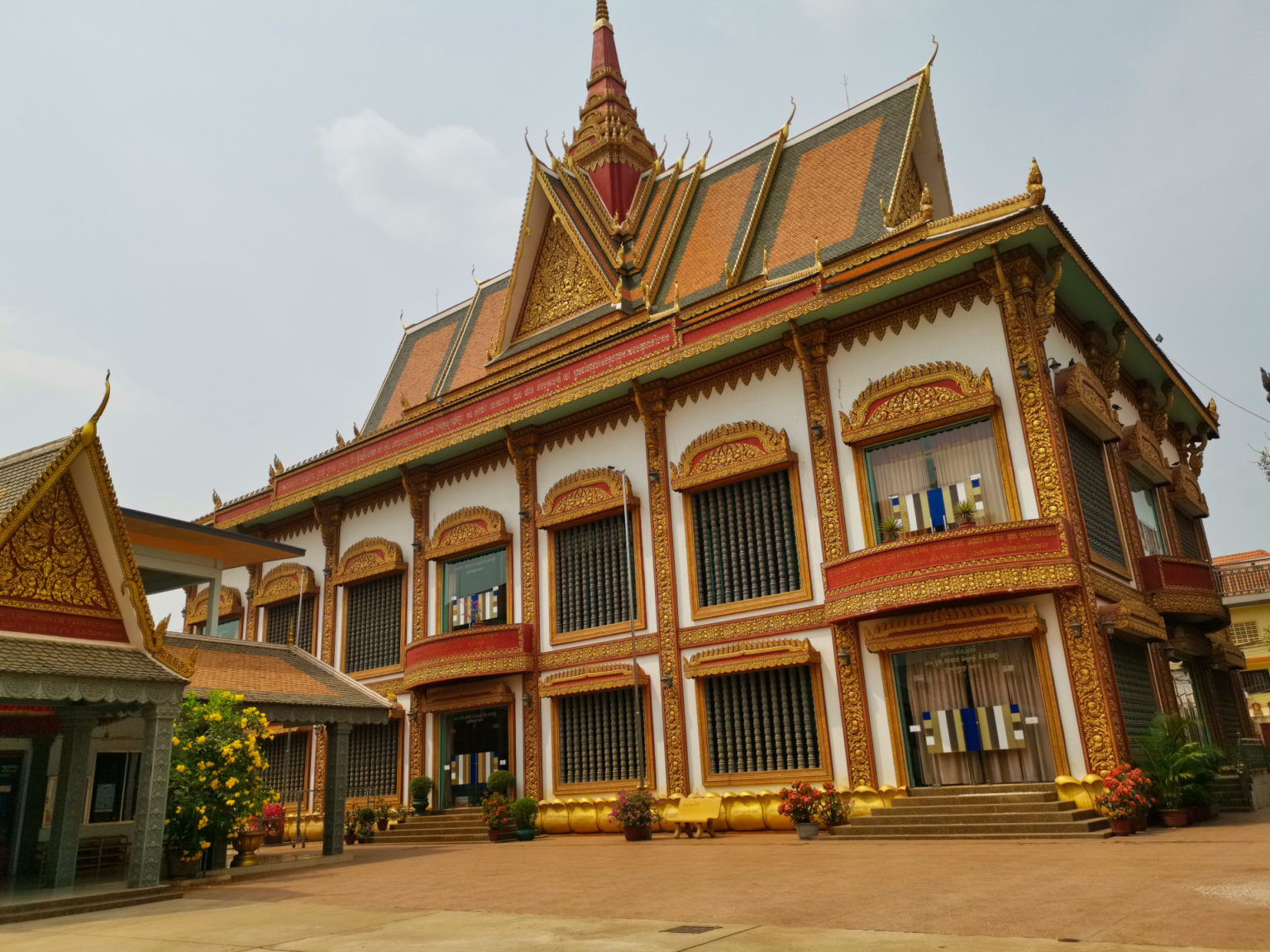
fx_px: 991
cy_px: 476
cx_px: 635
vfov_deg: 51.4
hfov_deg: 65.3
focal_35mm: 27
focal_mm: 5.6
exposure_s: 1/3236
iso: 50
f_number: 1.8
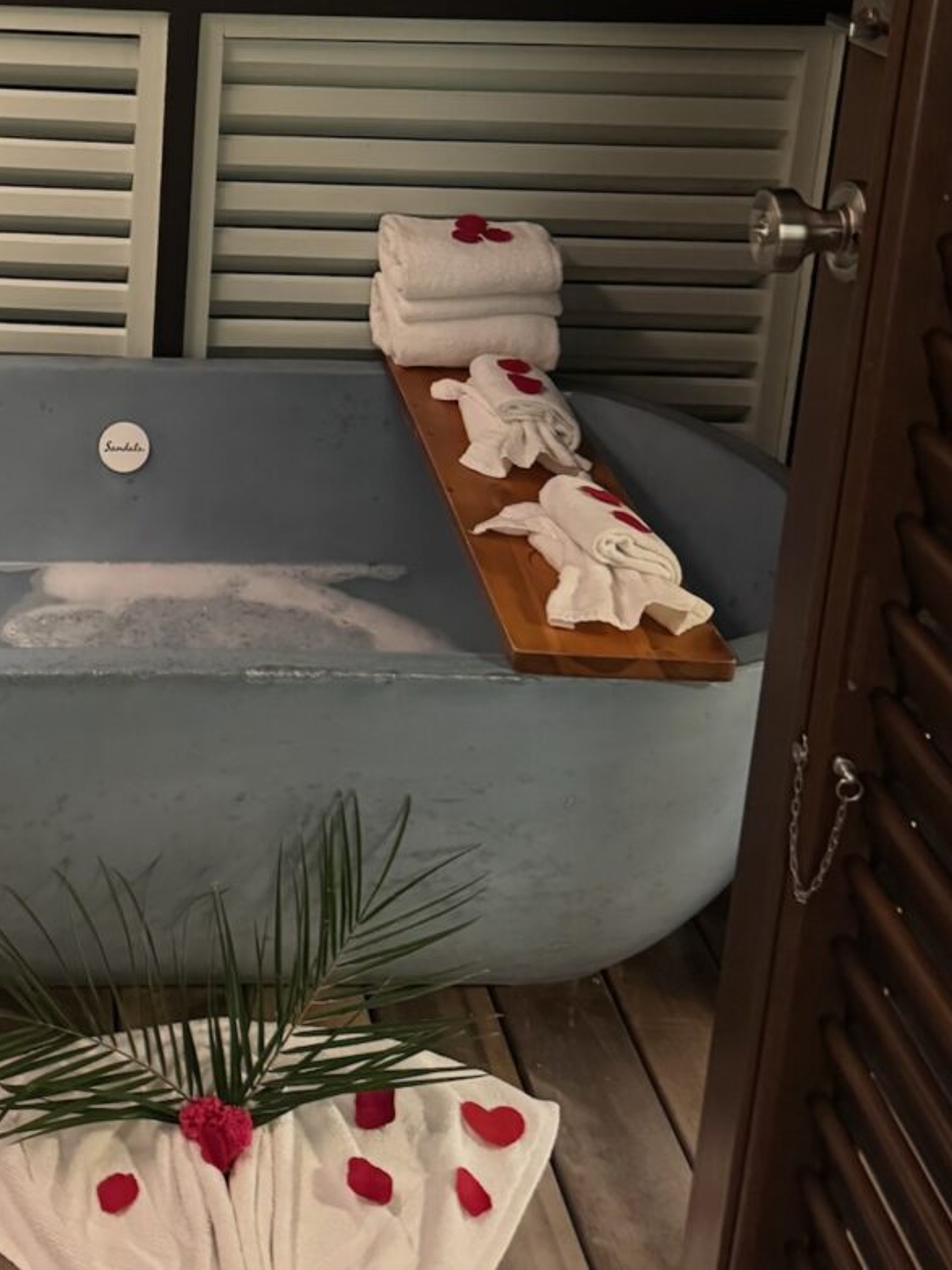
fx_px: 1723
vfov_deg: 37.9
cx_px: 123
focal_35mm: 47
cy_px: 143
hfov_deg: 29.8
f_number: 1.78
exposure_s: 1/30
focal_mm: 6.76
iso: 1000
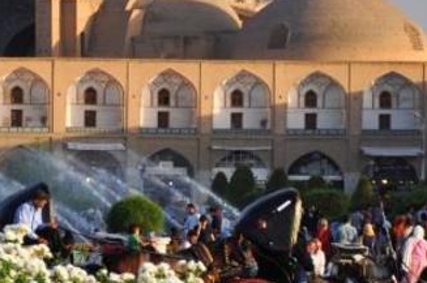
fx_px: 4832
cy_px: 99
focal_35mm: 408
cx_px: -93
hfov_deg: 5.0
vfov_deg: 3.4
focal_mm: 80
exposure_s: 1/500
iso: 200
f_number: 5.3
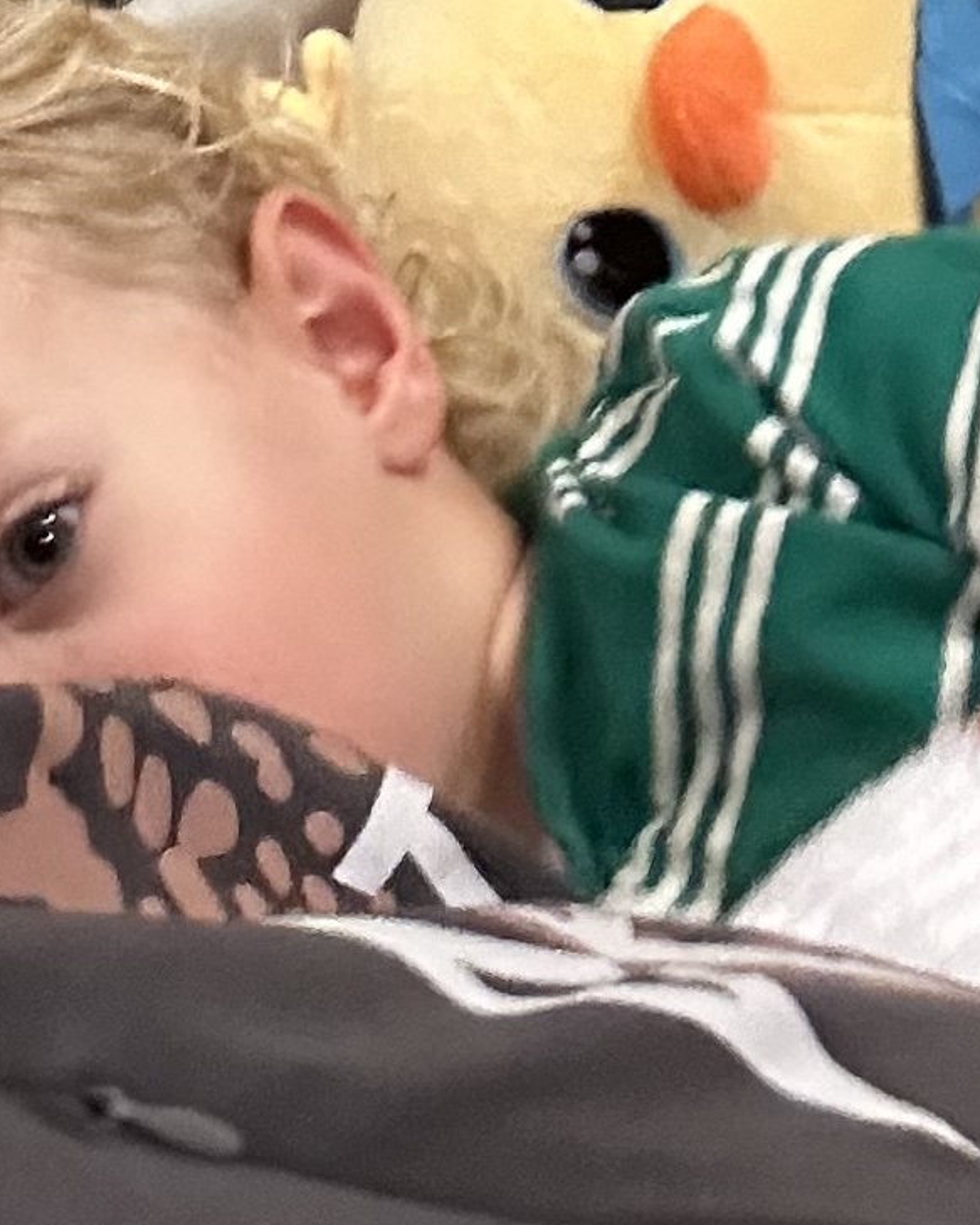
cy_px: -780
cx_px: 25
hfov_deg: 12.3
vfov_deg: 14.2
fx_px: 4497
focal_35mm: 124
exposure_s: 1/35
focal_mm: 2.69
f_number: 1.9
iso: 400
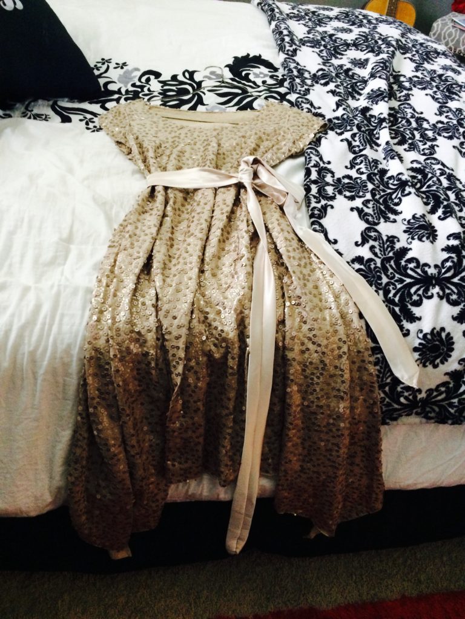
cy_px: 310
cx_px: 232
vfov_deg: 61.7
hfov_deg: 48.2
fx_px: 519
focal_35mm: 29
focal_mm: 4.15
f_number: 2.2
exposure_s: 1/24
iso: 320
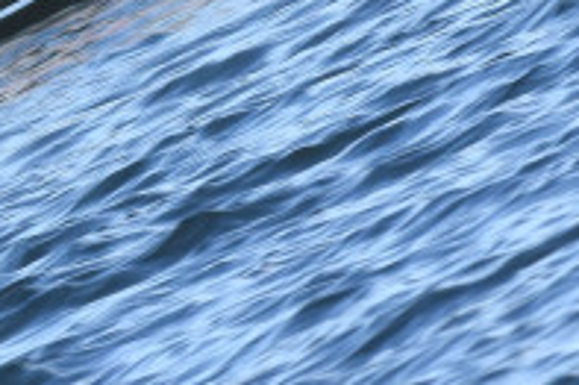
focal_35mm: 3657
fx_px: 58766
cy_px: -262
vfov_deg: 0.4
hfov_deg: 0.6
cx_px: -426
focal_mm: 400
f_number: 8
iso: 1000
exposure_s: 1/1600
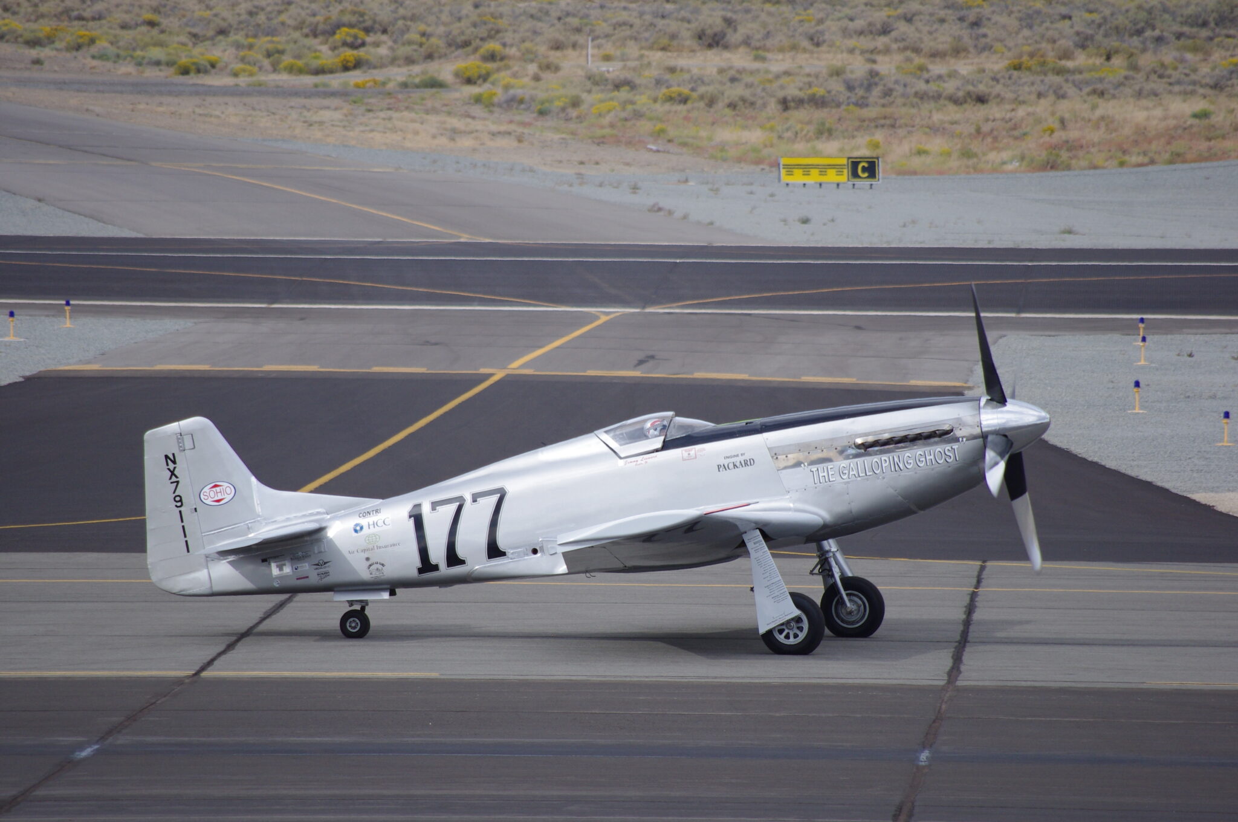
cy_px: 411
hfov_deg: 4.6
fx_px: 15455
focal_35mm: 450
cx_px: 619
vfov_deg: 3.0
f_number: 7.1
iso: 400
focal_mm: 300
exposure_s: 1/800
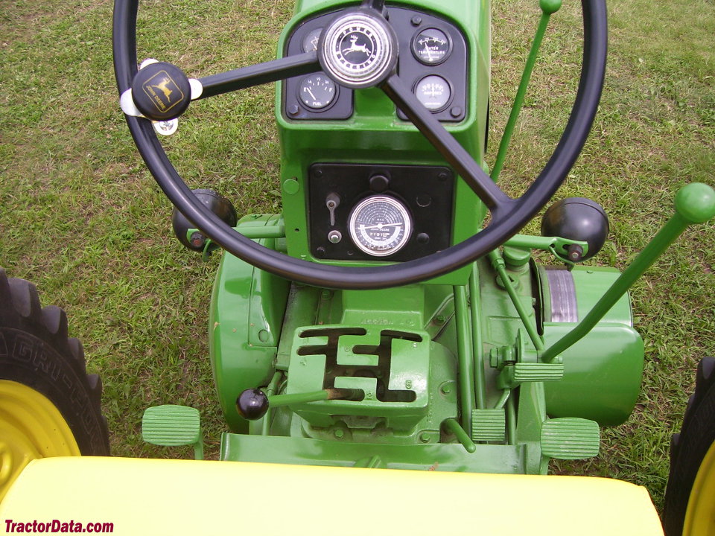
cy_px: 268
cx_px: 358
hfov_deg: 54.0
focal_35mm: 34
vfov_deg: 41.8
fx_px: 702
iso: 80
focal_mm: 5.6
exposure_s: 1/750
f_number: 2.7
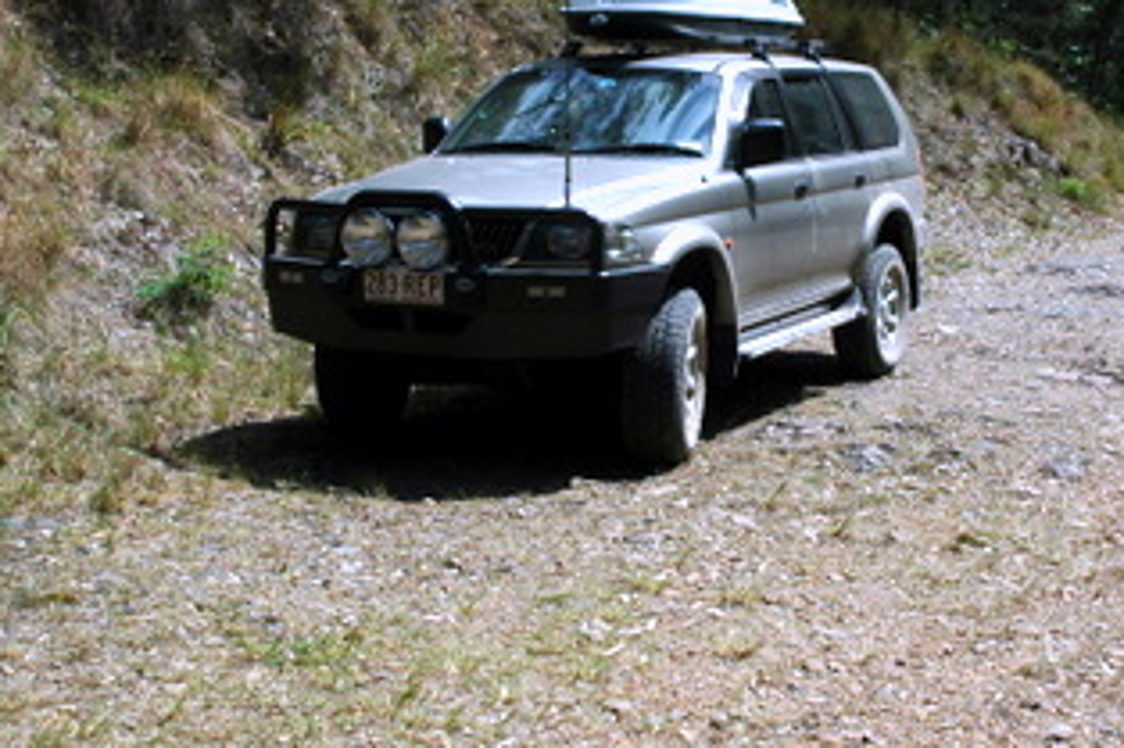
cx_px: 737
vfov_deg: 24.4
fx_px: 1716
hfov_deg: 35.9
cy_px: 215
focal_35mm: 55
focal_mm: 18
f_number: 10
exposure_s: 1/400
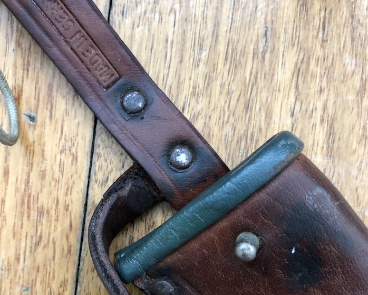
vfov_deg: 39.4
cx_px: 186
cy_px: 208
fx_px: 403
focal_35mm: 37
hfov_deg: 49.1
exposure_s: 1/15
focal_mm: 3.99
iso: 64
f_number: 1.8
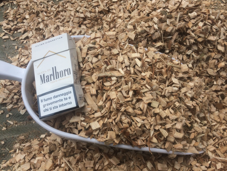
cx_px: 114
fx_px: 197
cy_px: 86
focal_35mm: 30
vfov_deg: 46.8
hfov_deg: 60.0
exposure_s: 1/2053
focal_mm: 4.12
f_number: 2.2
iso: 32
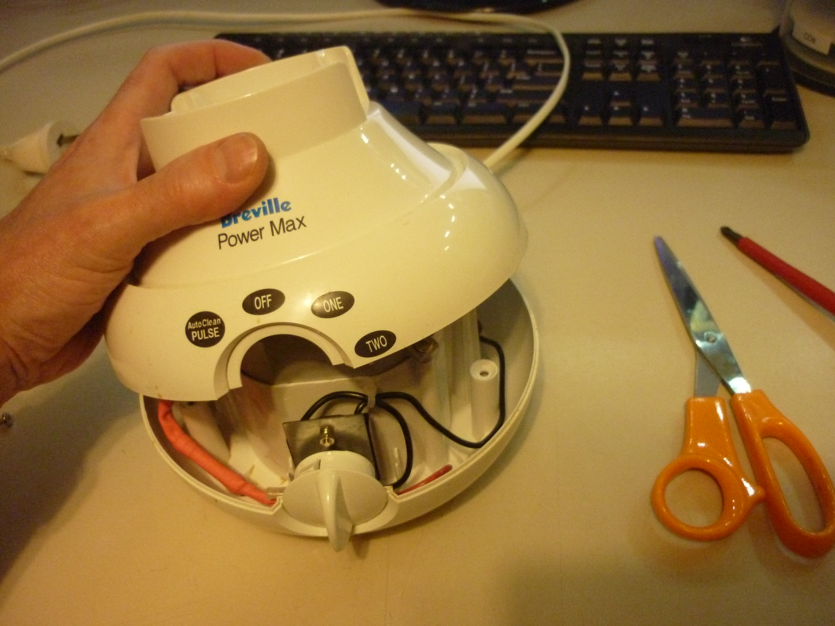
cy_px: 313
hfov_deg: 55.4
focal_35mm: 33
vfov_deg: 42.9
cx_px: 418
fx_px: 796
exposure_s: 1/125
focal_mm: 5.5
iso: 800
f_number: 2.8
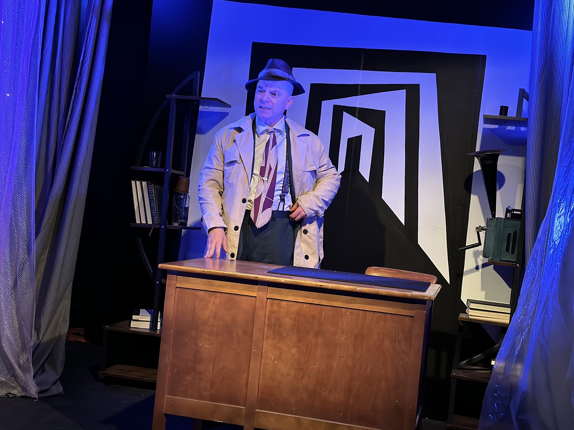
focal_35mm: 49
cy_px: 211
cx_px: 289
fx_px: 813
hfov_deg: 38.9
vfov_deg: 29.7
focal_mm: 6.86
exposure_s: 1/40
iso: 500
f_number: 1.78
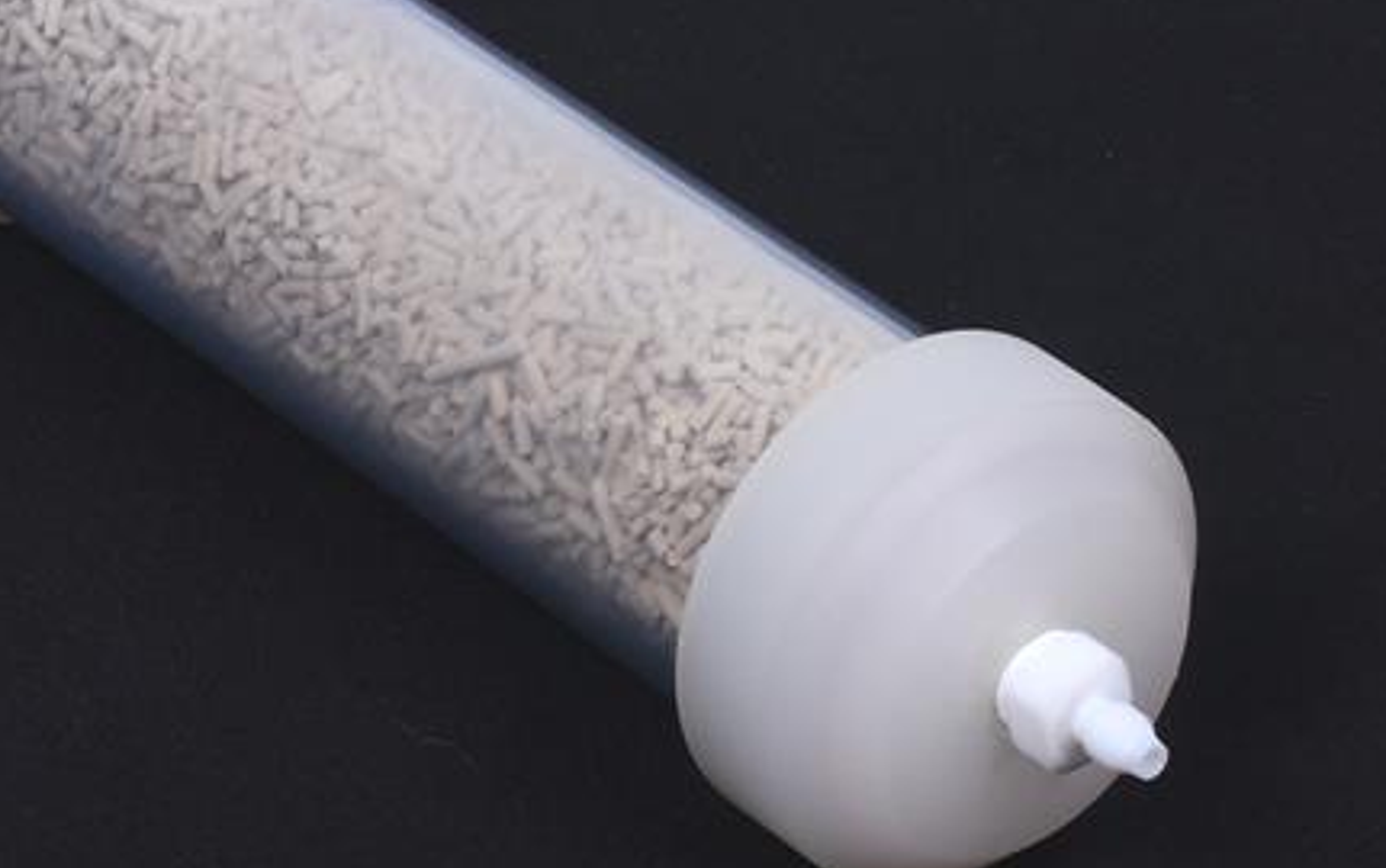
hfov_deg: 21.8
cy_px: 312
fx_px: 3591
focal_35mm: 95
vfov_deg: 13.8
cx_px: 492
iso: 200
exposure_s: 1/200
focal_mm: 45
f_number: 18
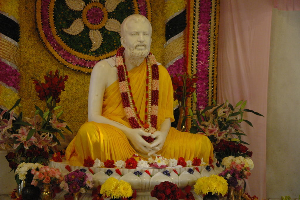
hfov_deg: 19.5
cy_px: 100
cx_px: 150
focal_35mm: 105
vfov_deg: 13.0
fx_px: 874
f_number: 5.6
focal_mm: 70
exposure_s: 1/13
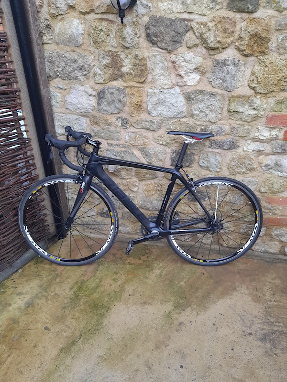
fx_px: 276
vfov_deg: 69.4
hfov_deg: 54.9
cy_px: 191
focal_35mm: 25
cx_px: 144
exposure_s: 1/50
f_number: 2
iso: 40
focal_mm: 4.6
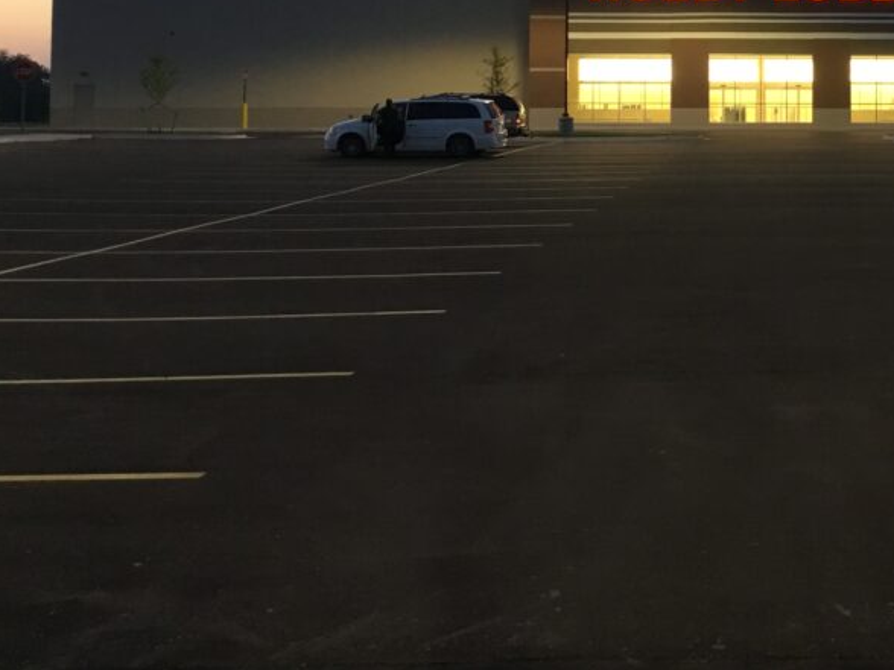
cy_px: 49
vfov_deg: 24.4
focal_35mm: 58
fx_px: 1498
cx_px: 780
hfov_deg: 31.9
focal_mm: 3.3
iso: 80
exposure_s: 1/30
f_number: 2.4
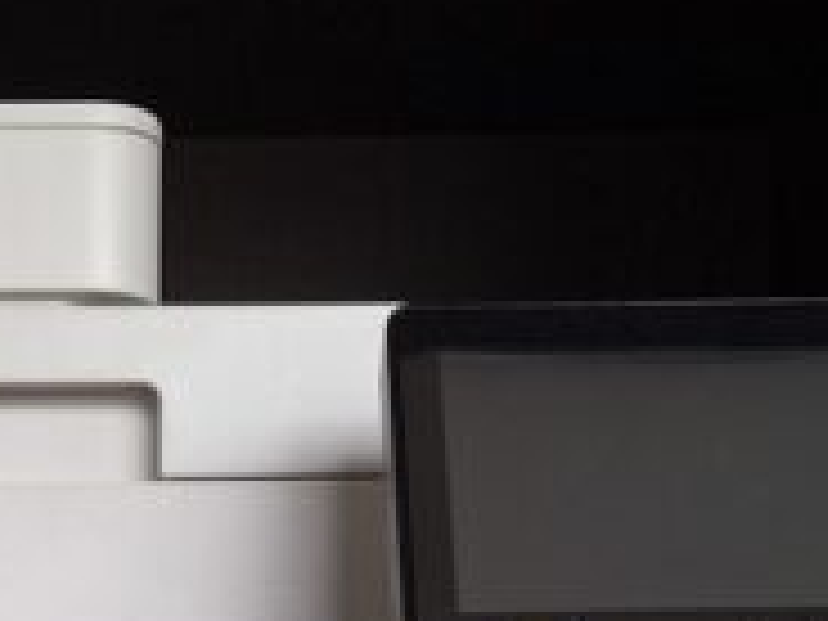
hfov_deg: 20.0
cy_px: 1120
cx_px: 50
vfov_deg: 13.7
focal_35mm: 96
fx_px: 2296
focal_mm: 5.54
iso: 100
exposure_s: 1/40
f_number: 1.8
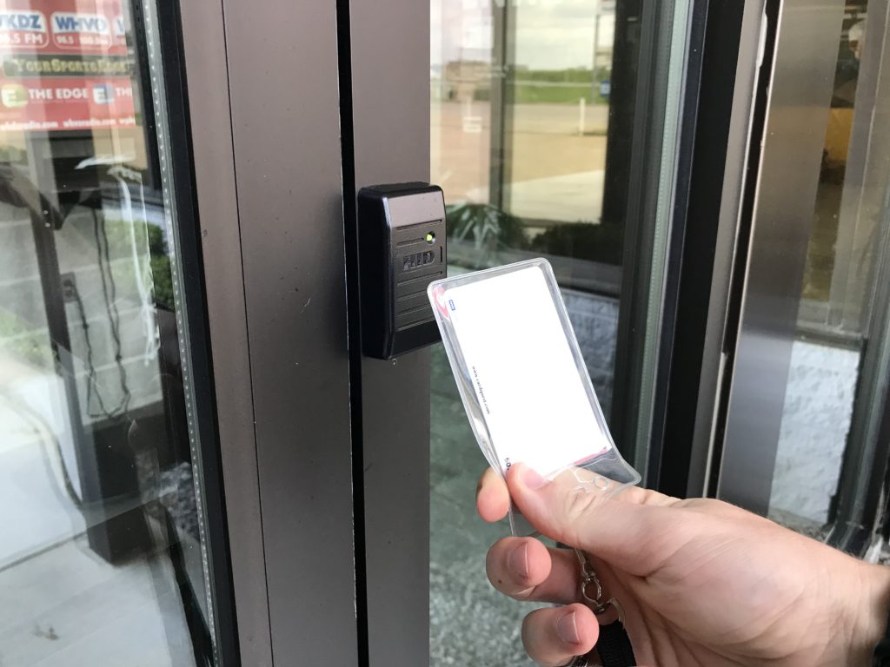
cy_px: 334
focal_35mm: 28
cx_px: 445
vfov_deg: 49.7
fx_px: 720
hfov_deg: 63.4
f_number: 1.8
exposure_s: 1/30
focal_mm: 3.99
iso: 25
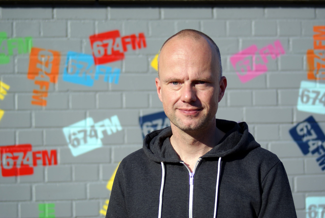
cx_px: 162
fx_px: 1017
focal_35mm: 112
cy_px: 109
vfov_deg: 12.2
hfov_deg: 18.2
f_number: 5
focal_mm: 75
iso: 100
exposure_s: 1/640
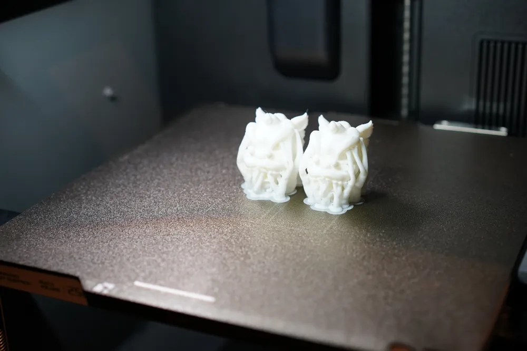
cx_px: 264
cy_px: 176
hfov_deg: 36.3
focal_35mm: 55
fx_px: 805
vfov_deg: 24.6
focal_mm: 55
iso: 1600
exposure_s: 1/160
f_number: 4
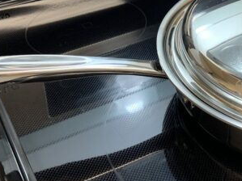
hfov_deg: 28.6
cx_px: 235
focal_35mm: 64
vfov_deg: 22.4
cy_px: 21
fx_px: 447
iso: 250
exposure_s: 1/60
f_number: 1.8
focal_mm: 4.25
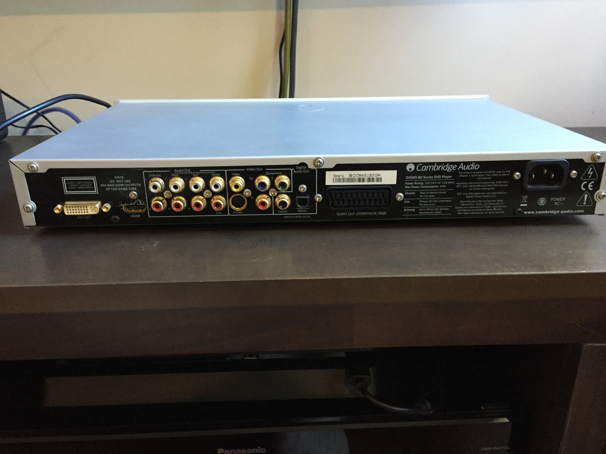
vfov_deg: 48.2
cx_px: 303
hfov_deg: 61.7
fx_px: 508
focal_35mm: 29
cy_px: 227
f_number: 2.2
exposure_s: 1/17
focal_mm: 4.15
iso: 250
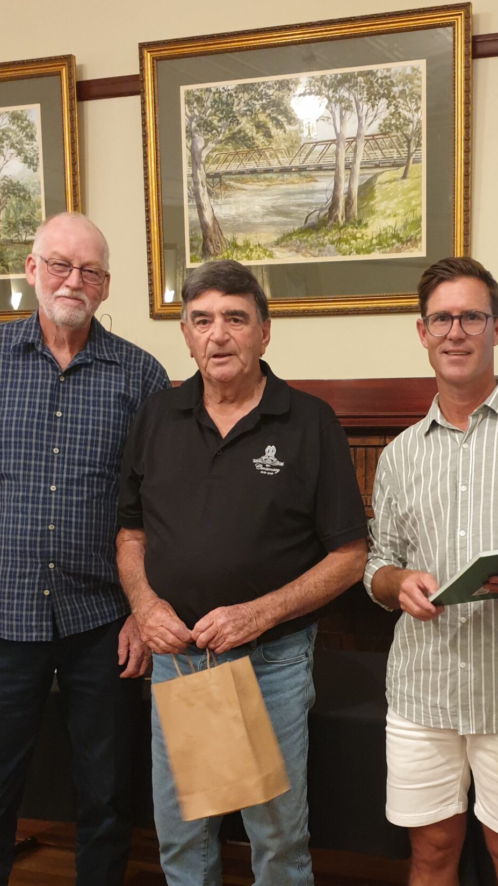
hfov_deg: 26.9
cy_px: 546
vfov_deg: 46.1
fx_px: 1033
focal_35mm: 44
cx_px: 350
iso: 250
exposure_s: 1/25
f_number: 1.5
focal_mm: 4.3
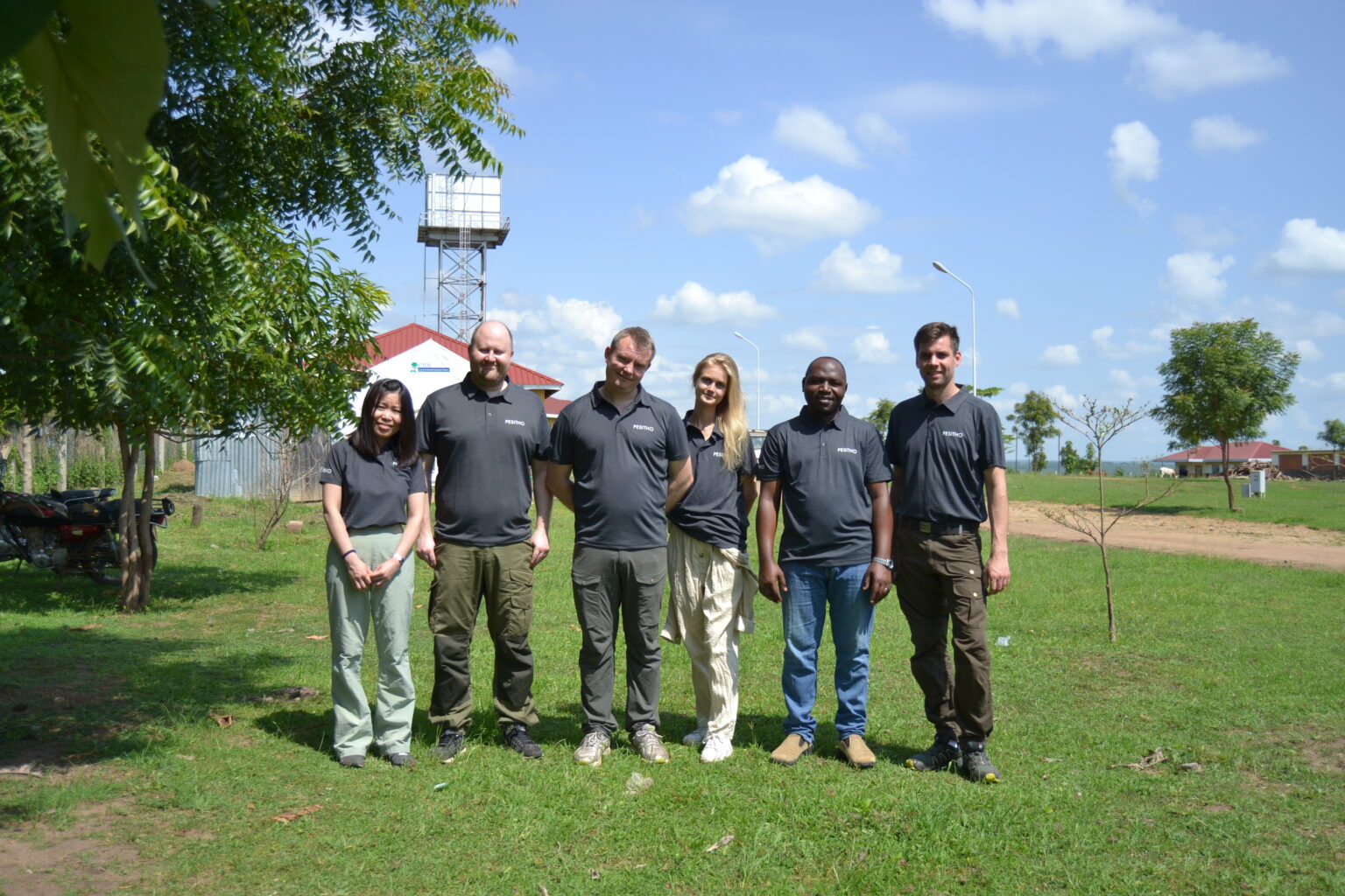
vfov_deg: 40.0
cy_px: 448
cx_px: 672
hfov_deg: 57.2
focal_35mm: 33
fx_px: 1233
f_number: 3.5
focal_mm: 22
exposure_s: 1/800
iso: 100
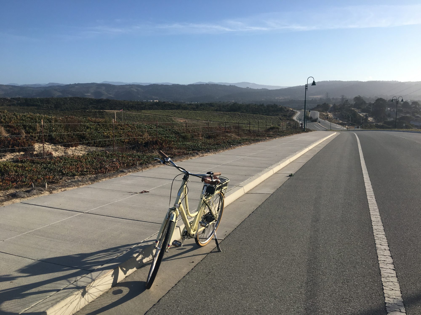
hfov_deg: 61.7
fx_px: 353
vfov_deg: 48.2
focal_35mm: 29
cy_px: 158
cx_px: 210
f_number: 2.2
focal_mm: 4.15
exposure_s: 1/1789
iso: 25
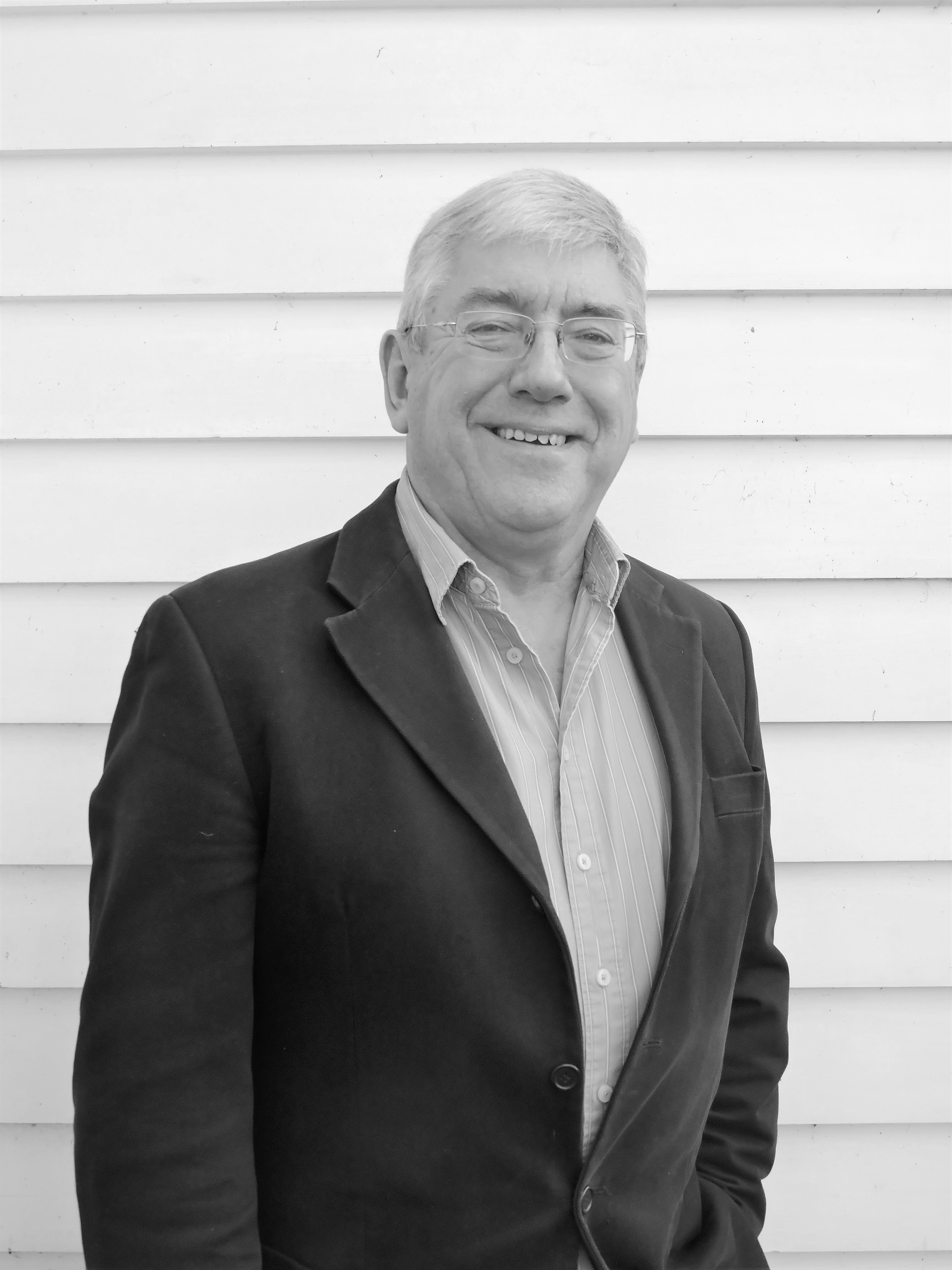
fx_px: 1577
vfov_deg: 43.9
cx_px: 476
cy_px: 635
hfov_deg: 33.6
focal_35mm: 43
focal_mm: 7.7
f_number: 3.4
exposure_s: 1/50
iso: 250
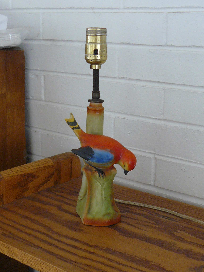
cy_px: 136
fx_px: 440
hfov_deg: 26.1
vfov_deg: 34.3
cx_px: 102
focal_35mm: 56
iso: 200
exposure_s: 1/10
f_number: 2.8
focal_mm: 6.2
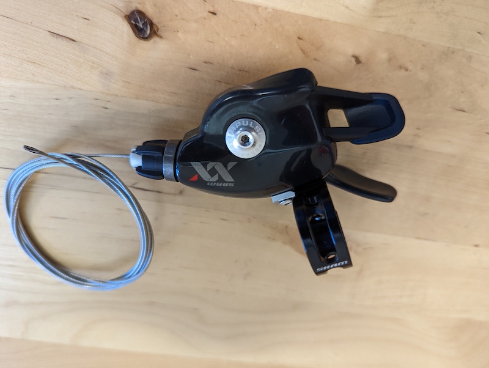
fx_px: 339
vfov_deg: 56.9
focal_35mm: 24
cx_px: 244
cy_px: 184
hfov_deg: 71.5
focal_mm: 6.81
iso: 226
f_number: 1.85
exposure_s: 1/37.5
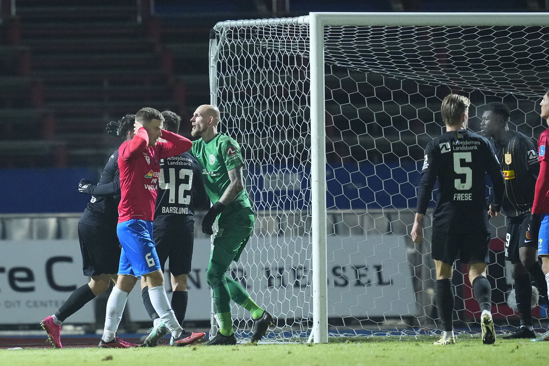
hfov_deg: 5.2
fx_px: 6100
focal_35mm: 400
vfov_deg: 3.4
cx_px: 274
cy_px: 183
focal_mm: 400
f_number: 2.8
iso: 5000
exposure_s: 1/1250
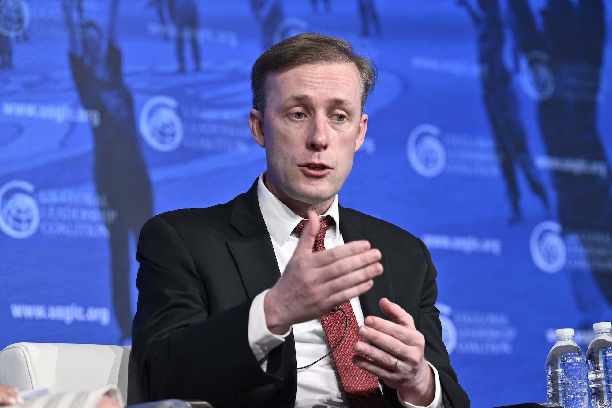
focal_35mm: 200
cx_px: 306
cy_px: 204
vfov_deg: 6.9
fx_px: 3399
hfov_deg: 10.3
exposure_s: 1/160
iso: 1600
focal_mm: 200
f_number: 5.6
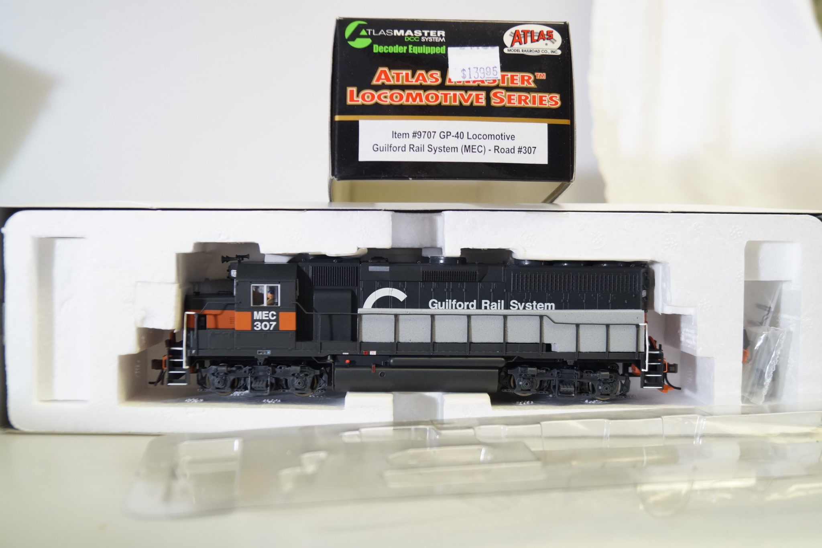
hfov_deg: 43.6
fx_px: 1027
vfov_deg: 29.9
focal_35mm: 45
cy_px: 274
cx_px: 411
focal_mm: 30
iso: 800
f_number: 4.5
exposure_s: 1/160
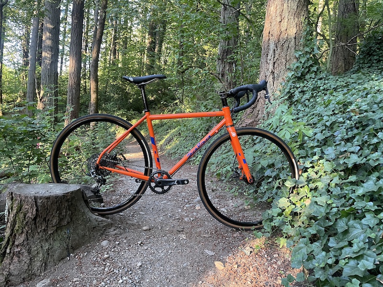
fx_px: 288
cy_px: 144
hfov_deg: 67.3
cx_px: 192
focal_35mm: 26
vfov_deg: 53.1
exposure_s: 1/60
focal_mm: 4.2
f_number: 1.6
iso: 200
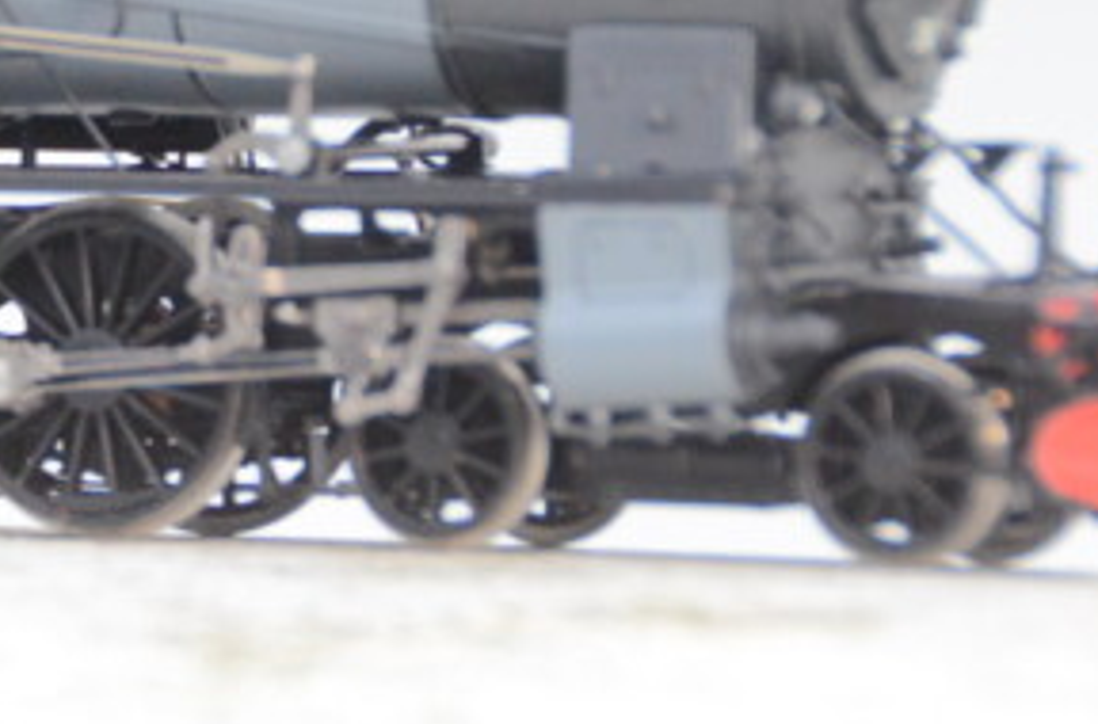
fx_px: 17048
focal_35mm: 561
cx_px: -370
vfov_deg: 2.4
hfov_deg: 3.7
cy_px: 4
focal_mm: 105
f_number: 5.3
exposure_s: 1/125
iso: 1400
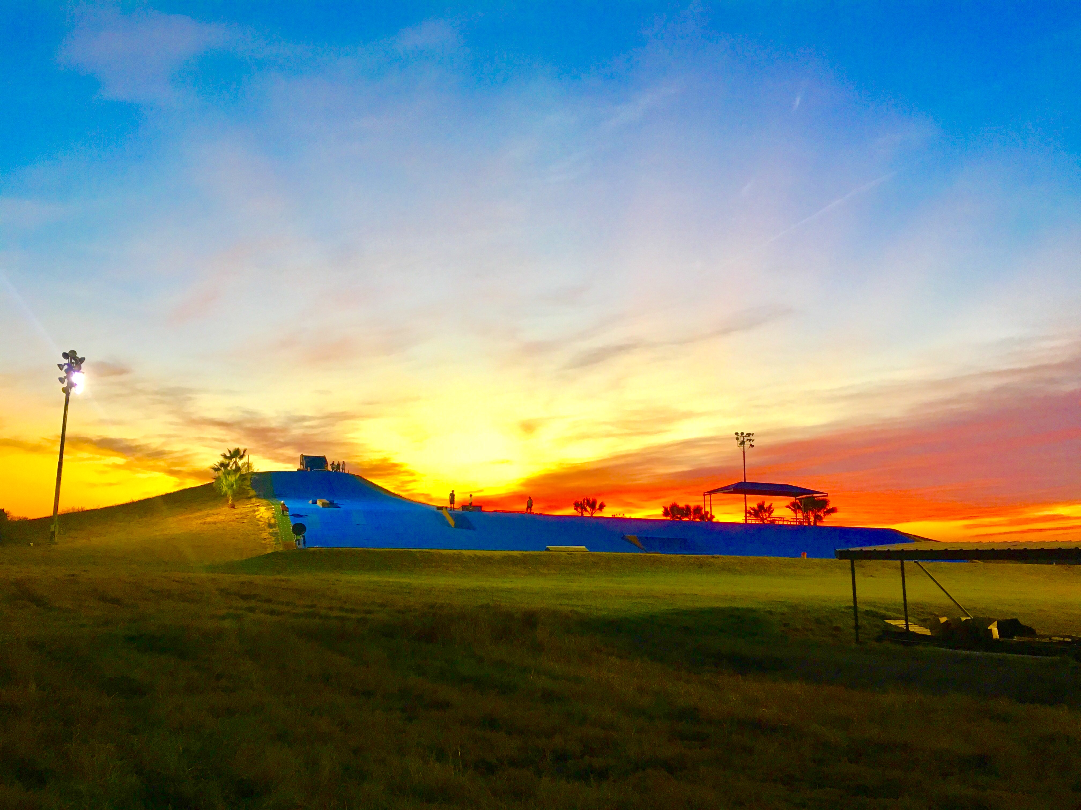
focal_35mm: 29
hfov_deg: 61.7
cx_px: 540
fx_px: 906
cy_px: 405
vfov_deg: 48.2
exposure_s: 1/30
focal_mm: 4.15
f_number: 2.2
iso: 80
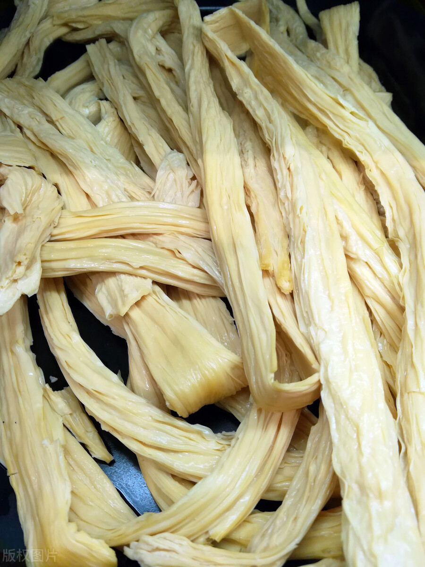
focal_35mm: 27
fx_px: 442
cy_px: 284
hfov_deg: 51.4
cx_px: 212
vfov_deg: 65.3
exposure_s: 1/120
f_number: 2
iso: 50
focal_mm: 3.79
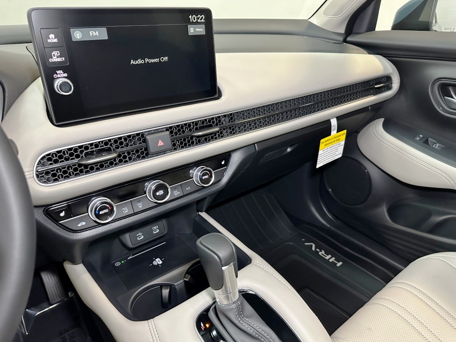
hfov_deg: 71.6
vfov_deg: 56.8
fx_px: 316
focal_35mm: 24
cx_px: 228
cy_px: 171
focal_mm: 6.86
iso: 640
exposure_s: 1/40
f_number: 1.78
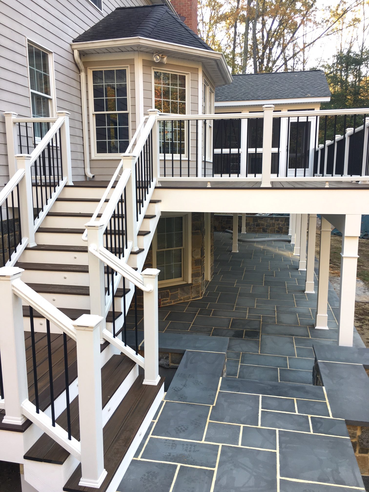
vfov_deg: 61.7
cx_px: 184
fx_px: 412
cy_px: 246
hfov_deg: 48.2
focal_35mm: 29
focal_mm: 4.15
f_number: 2.2
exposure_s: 1/60
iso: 32
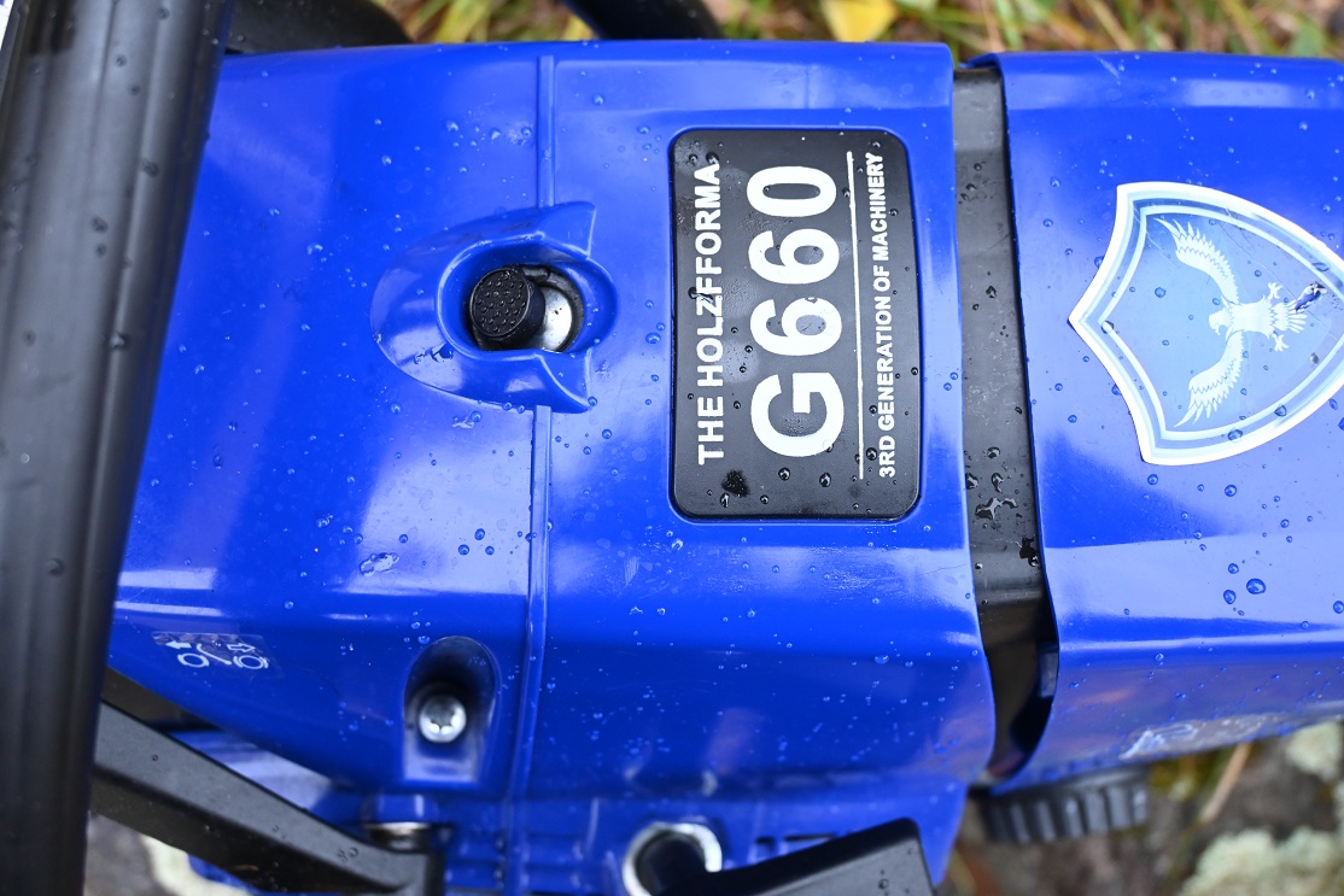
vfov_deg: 34.2
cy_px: 448
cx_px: 672
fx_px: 1456
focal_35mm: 39
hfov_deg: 49.5
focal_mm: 26
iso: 1000
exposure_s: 1/125
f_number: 4.5
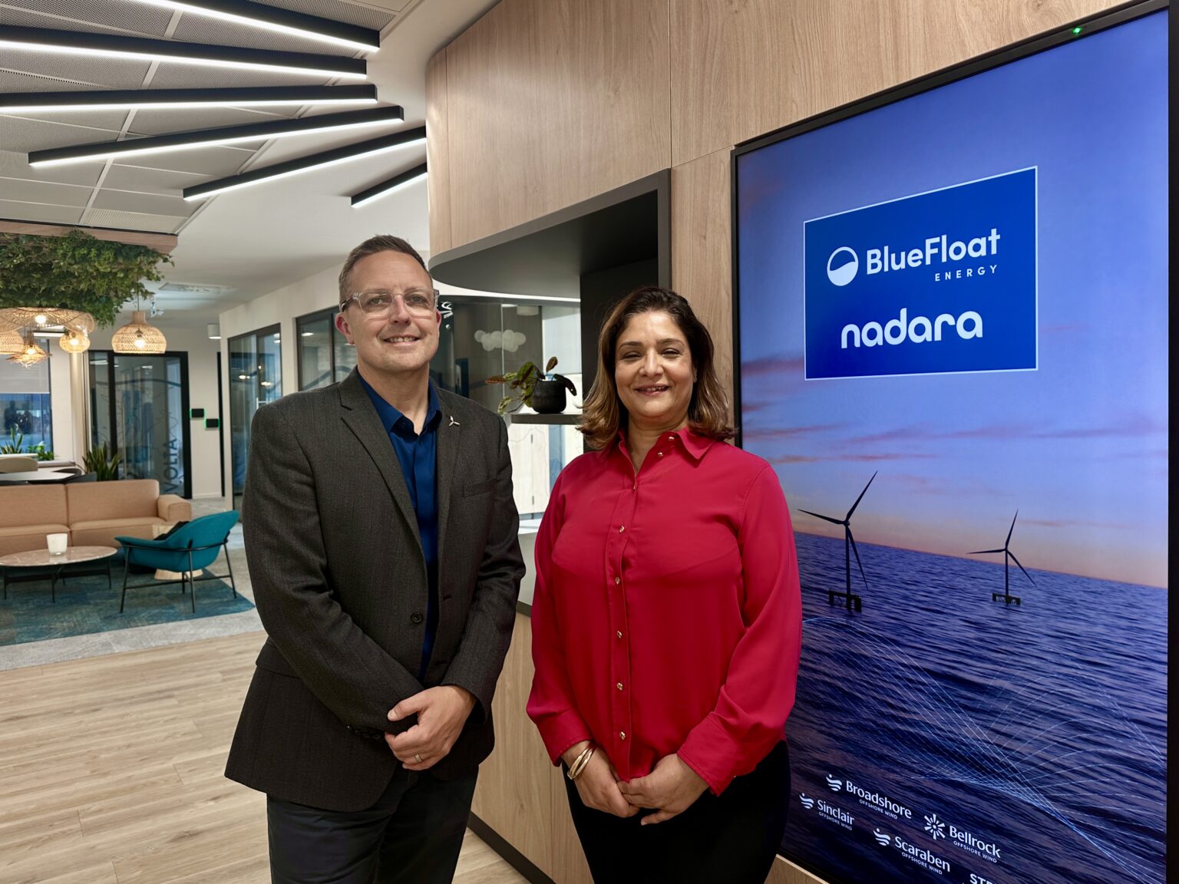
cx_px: 590
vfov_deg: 56.8
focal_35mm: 24
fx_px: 817
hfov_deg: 71.6
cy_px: 442
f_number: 1.78
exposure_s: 1/100
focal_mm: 6.86
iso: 64
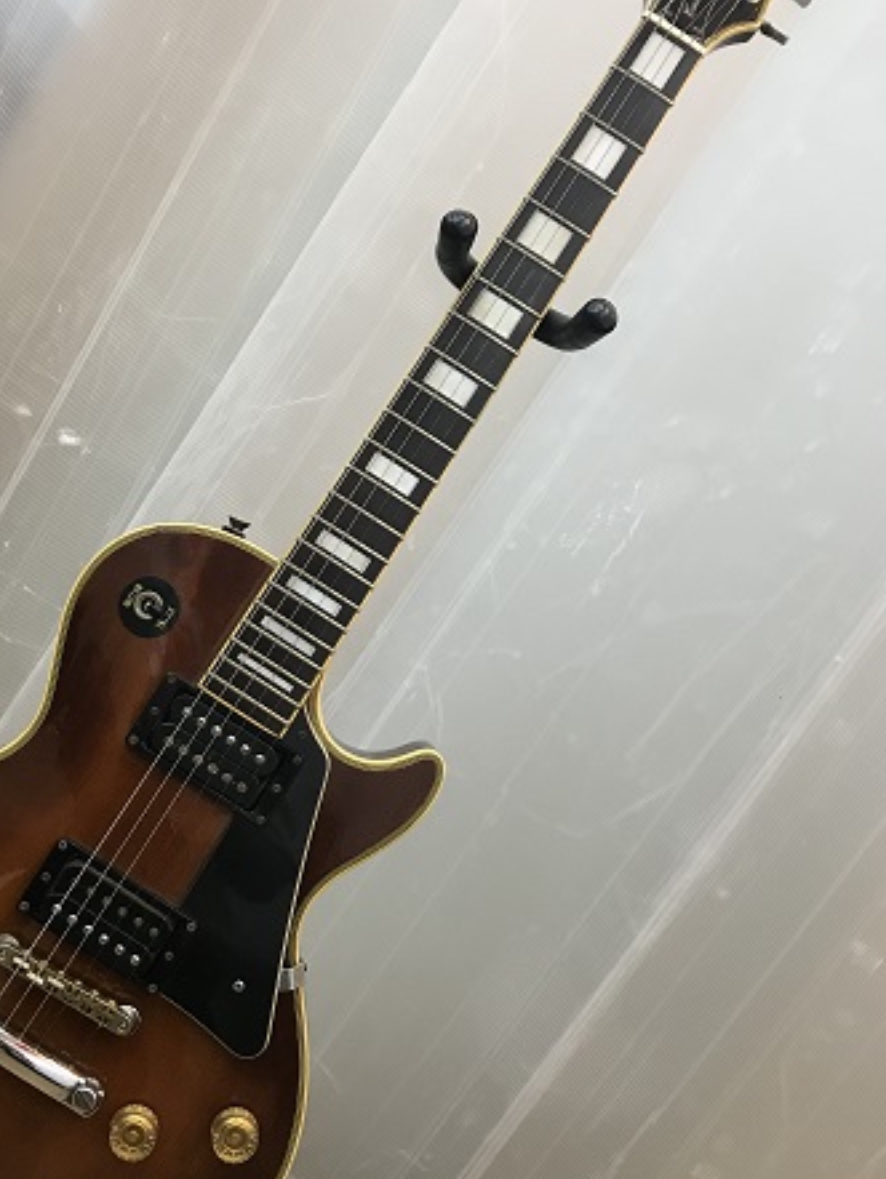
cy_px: 563
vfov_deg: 48.9
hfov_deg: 37.4
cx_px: 296
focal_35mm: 38
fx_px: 1296
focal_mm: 3.99
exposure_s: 1/30
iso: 32
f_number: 1.8
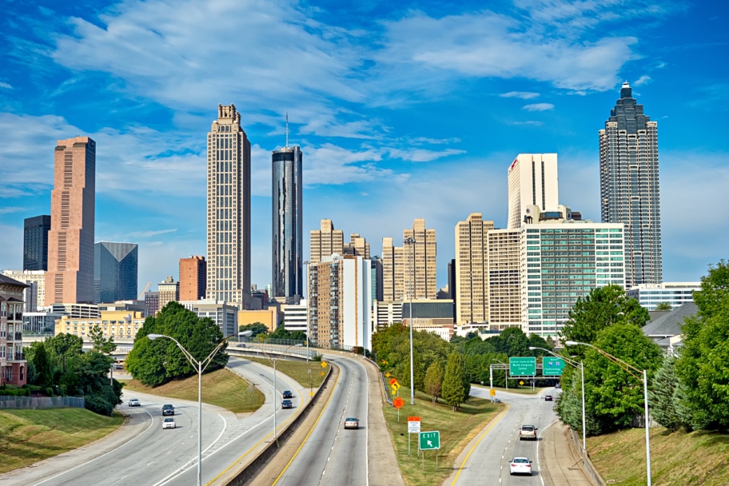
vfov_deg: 24.6
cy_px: 234
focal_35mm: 55
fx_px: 1114
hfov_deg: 36.2
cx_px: 365
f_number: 9
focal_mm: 18
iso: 125
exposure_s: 1/320
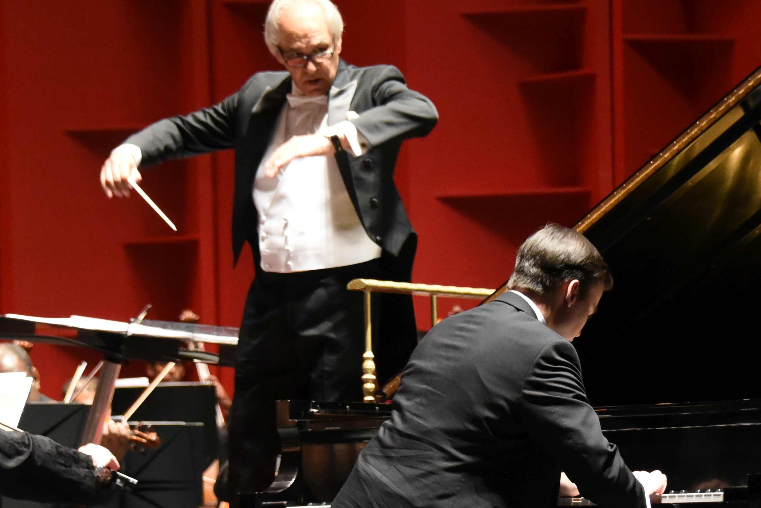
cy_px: 378
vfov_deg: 7.1
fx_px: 4081
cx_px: 558
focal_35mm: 193
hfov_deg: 10.6
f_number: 5
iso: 5000
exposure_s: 1/125
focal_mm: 85
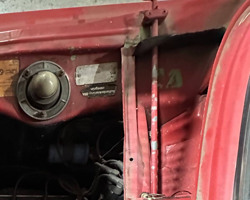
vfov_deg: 28.6
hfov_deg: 39.1
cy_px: 276
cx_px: -13
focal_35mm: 40
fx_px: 296
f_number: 2.2
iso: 1250
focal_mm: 2.22
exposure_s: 1/52
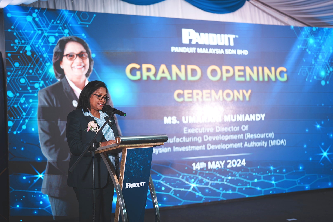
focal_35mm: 50
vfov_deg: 27.0
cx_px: 166
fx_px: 463
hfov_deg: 39.6
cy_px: 111
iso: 125
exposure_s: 1/80
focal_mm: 50
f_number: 1.4
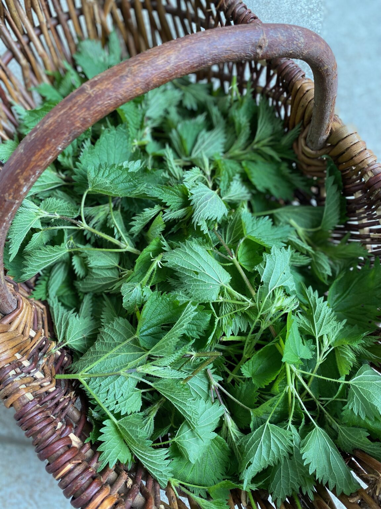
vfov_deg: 67.3
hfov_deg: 53.1
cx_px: 190
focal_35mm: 26
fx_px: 382
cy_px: 254
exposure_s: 1/100
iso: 125
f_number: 1.8
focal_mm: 4.25
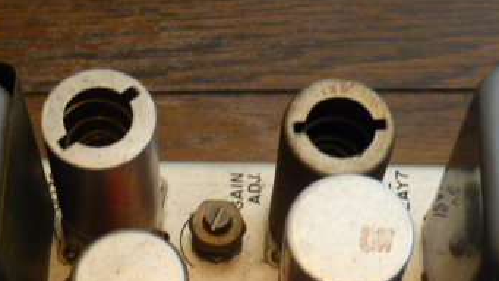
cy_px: 220
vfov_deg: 13.7
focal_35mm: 88
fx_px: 1165
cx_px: 239
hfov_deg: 24.2
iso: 800
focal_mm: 7.4
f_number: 3.9
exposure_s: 1/15
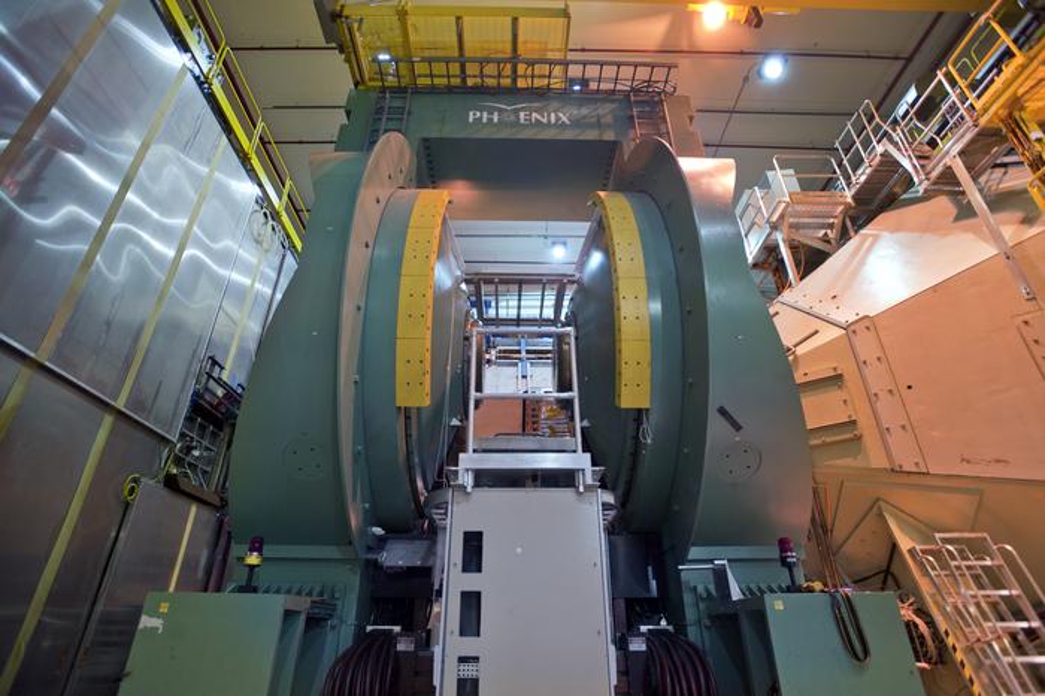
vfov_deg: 64.5
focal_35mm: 19
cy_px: 348
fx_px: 551
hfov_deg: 86.9
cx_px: 522
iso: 800
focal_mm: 19
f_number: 3.5
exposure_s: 1/50
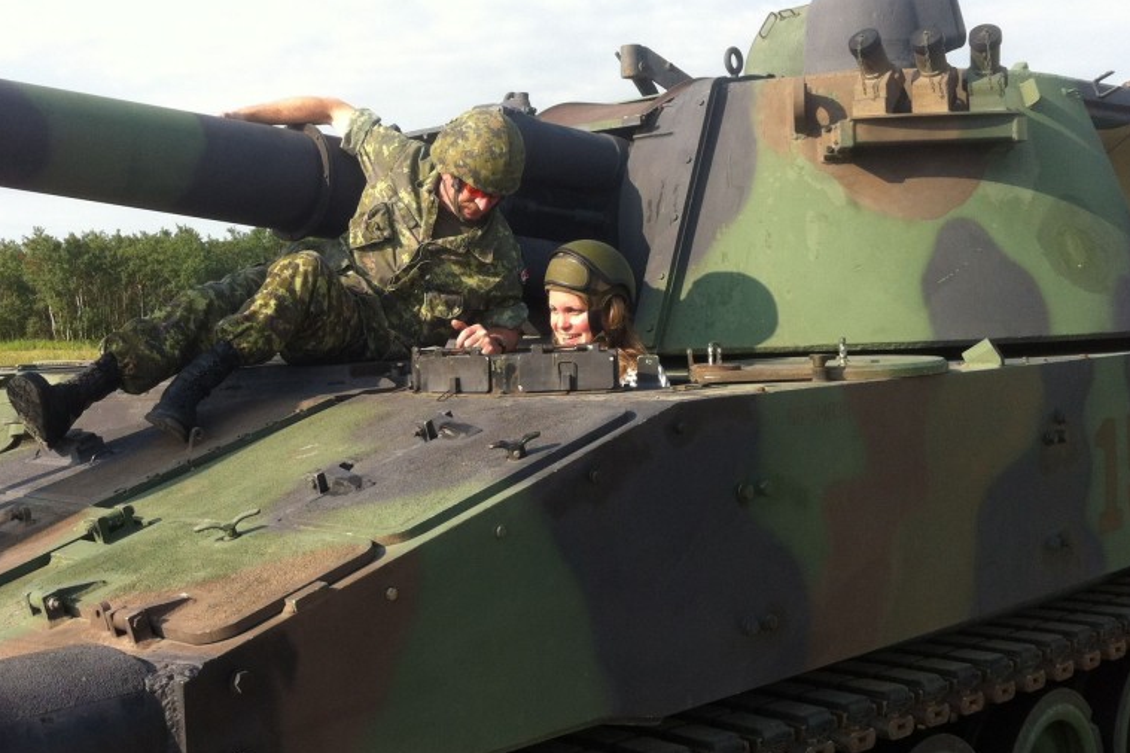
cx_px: 423
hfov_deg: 40.1
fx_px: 1538
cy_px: 351
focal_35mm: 49
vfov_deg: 27.5
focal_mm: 3.85
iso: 80
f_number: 2.8
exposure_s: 1/642
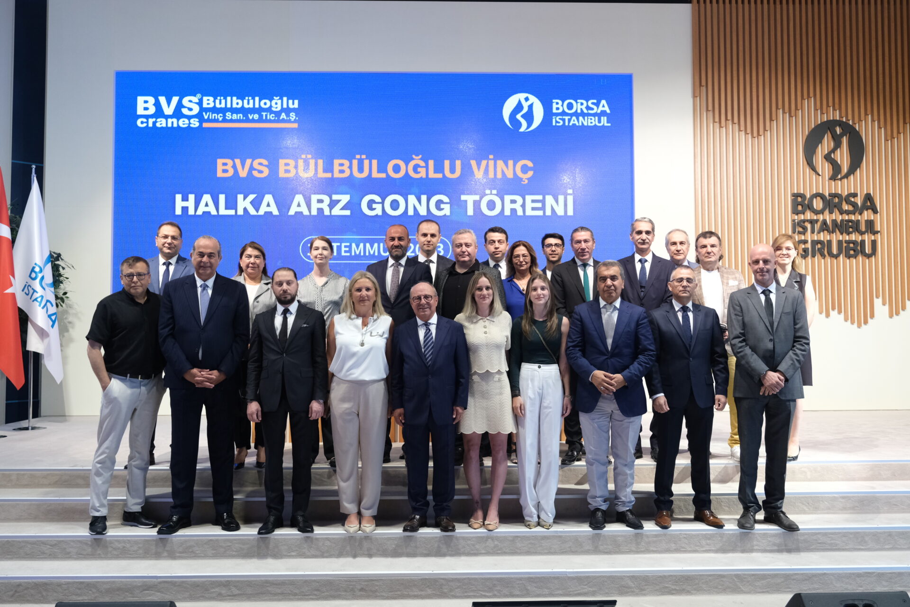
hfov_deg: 60.3
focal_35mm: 31
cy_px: 304
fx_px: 784
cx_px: 455
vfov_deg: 42.3
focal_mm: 20.6
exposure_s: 1/125
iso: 1600
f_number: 3.6
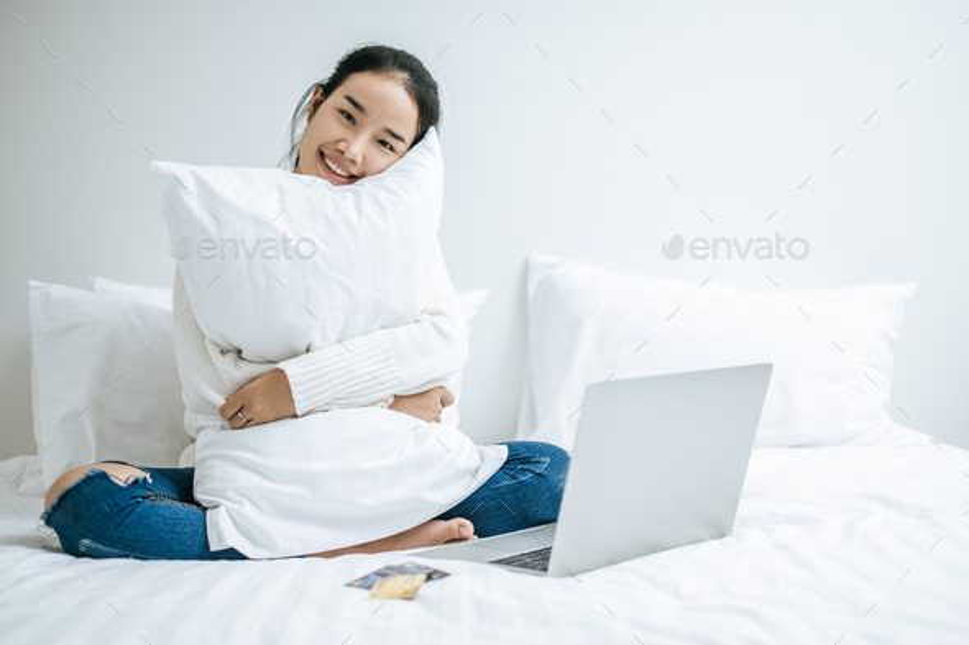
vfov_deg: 27.0
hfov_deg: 39.6
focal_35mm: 50
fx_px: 1345
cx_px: 484
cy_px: 322
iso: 200
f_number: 2
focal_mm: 50
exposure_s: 1/125
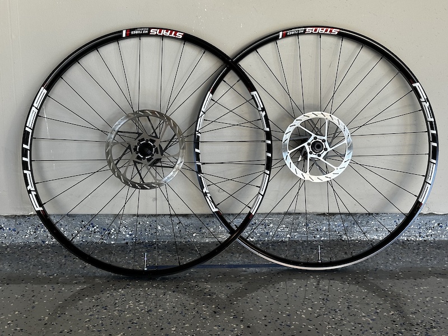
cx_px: 224
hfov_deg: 39.7
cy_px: 168
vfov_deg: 30.3
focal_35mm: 48
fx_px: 621
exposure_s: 1/120
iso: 100
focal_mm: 6.86
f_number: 1.78
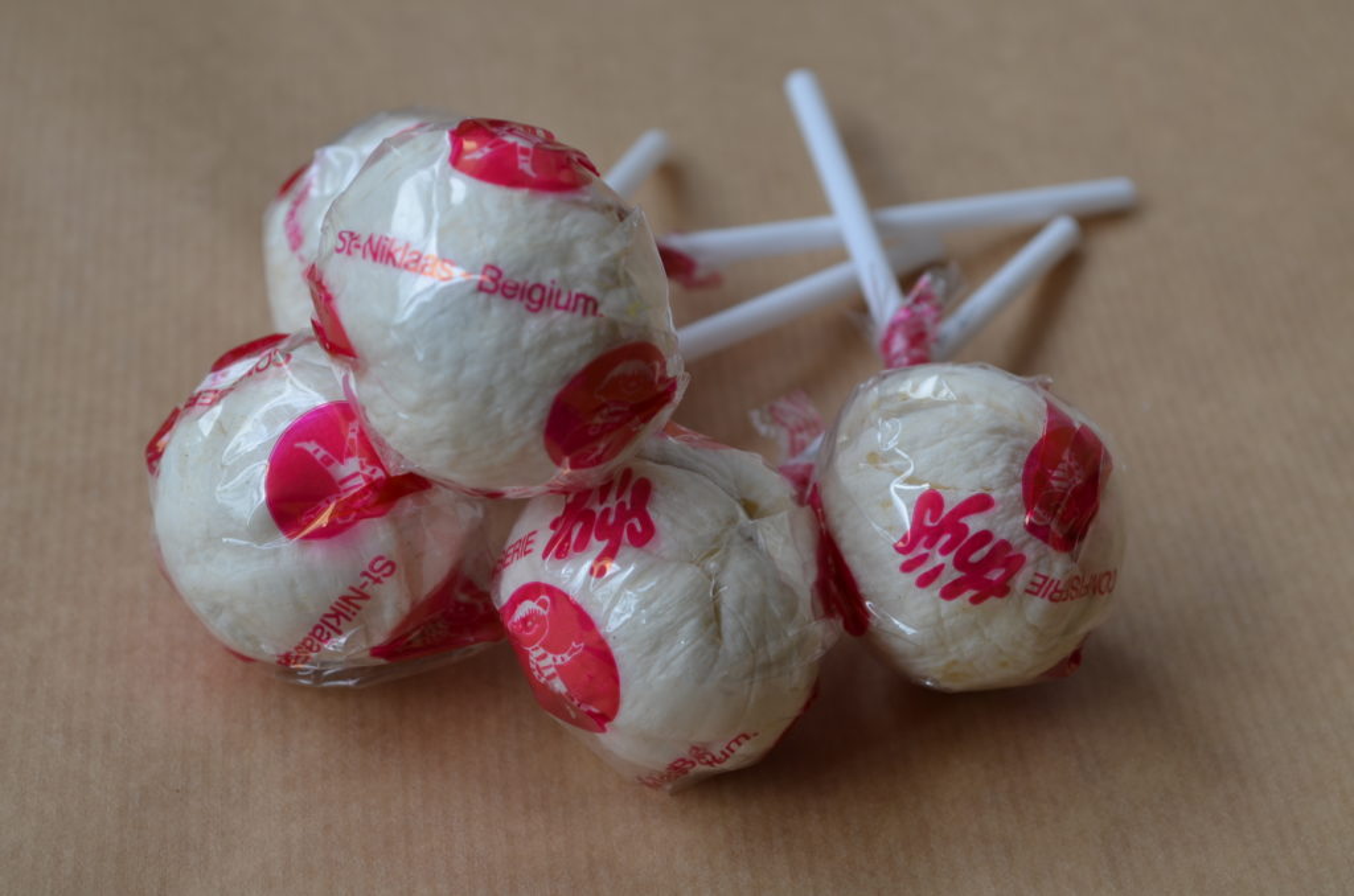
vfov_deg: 18.1
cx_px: 677
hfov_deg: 27.0
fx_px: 2815
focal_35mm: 75
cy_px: 448
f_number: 8
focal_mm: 50
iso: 100
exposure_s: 1/60
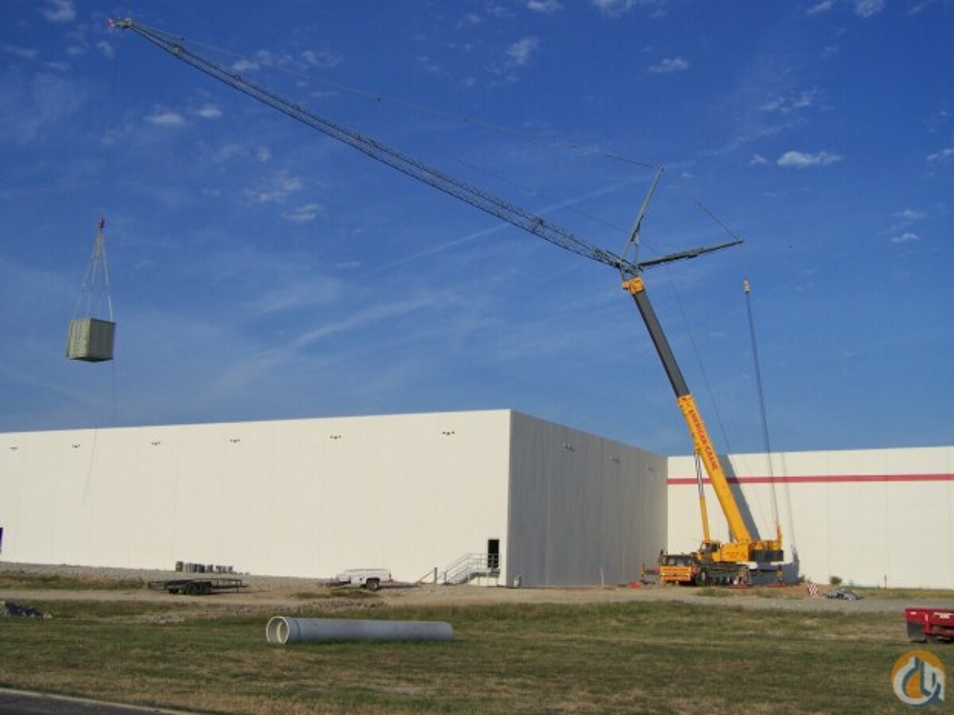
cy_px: 358
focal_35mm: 38
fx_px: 1047
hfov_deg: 49.0
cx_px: 477
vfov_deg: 37.7
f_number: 4
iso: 64
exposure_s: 1/640
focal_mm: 6.3
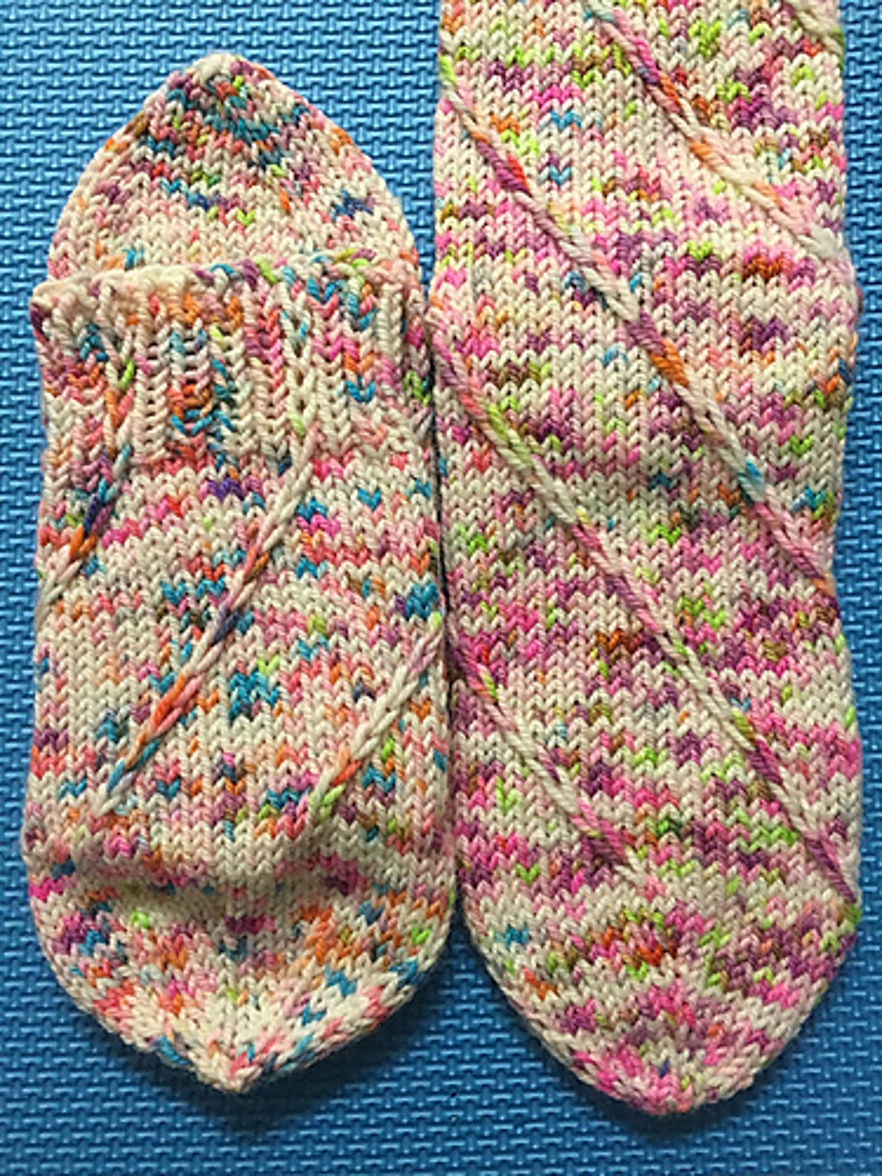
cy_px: 588
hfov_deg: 48.2
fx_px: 985
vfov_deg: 61.7
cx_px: 441
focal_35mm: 29
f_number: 2.2
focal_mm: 4.15
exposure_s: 1/30
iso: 200
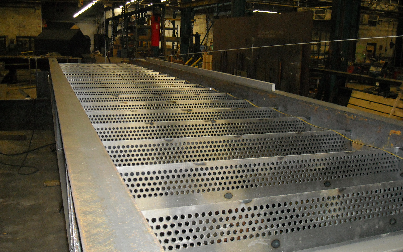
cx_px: 201
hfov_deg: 51.5
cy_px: 132
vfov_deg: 33.6
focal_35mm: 38
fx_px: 417
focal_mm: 5.7
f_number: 2.8
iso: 400
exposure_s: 1/60
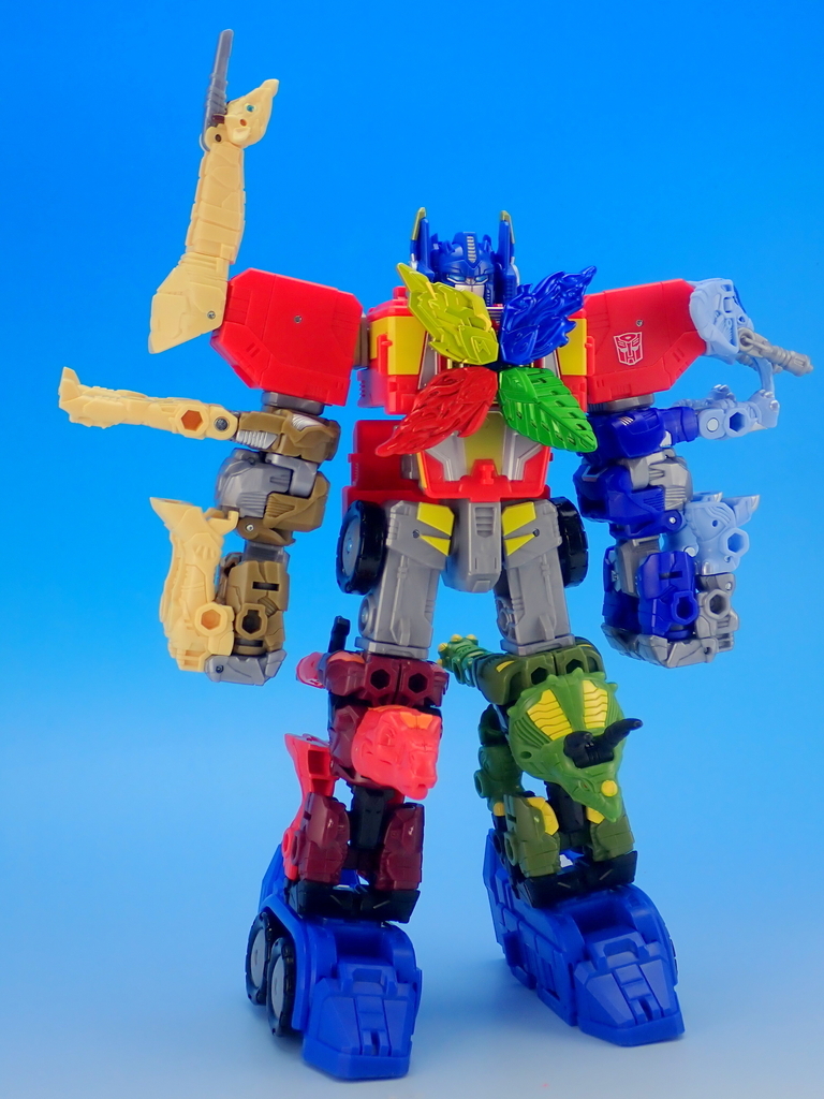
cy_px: 550
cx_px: 412
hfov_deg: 29.1
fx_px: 1587
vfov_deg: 38.2
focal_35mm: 50
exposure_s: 1/25
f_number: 3.2
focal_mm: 9.01
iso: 100
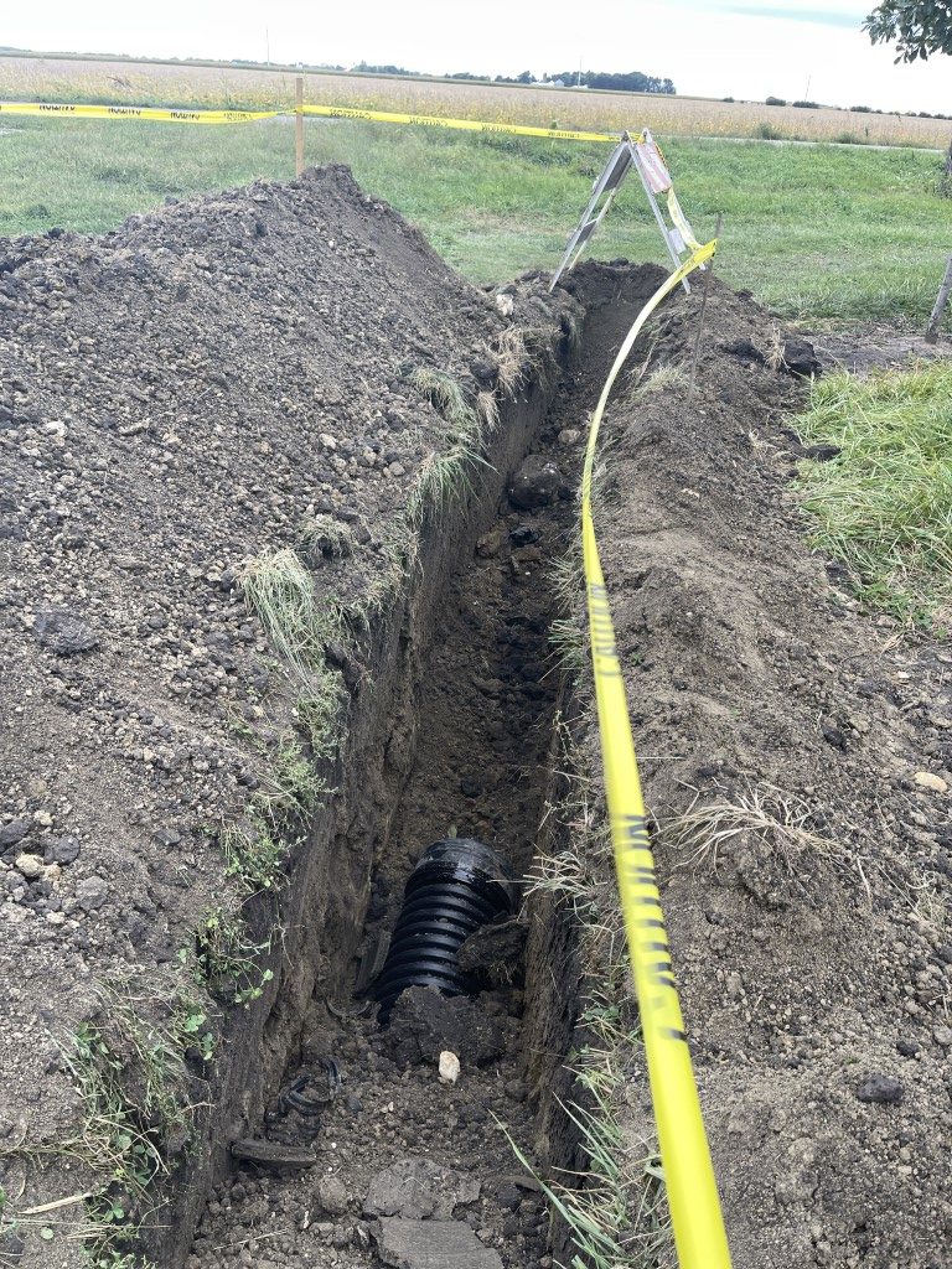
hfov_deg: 53.1
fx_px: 953
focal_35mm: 26
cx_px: 476
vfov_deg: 67.3
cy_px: 634
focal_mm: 5.1
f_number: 1.6
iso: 32
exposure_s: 1/488
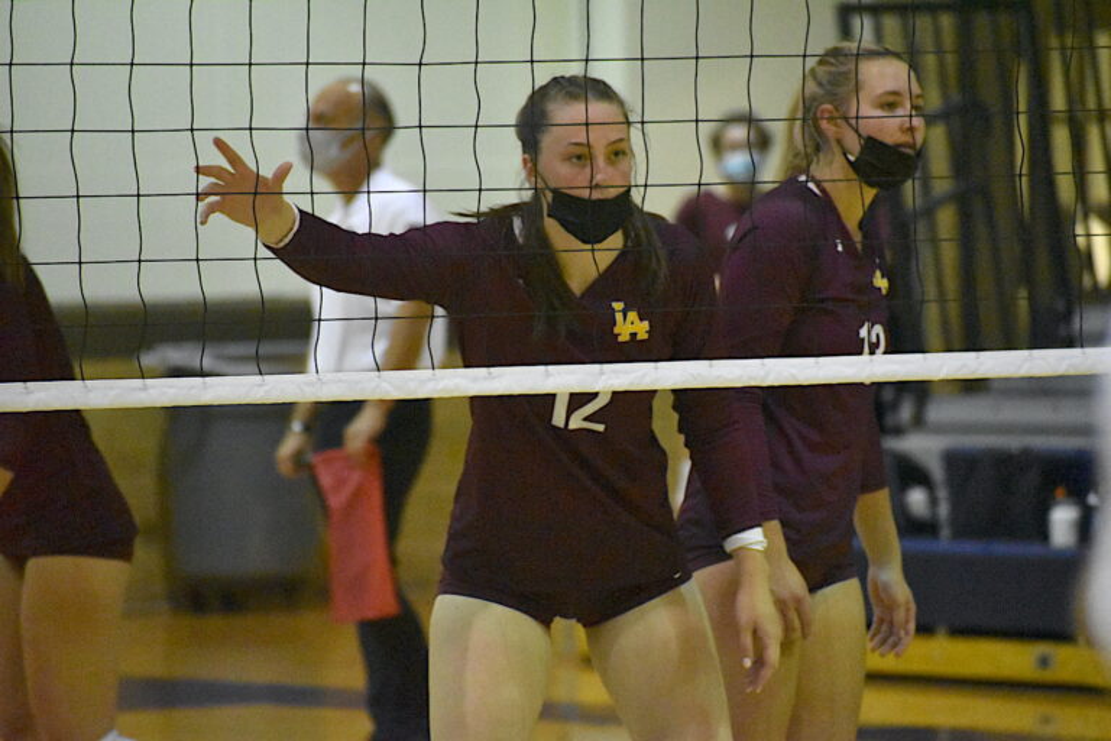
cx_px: 556
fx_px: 10183
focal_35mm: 330
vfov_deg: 4.2
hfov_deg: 6.2
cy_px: 370
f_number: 5.6
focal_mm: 220
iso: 8000
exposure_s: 1/320
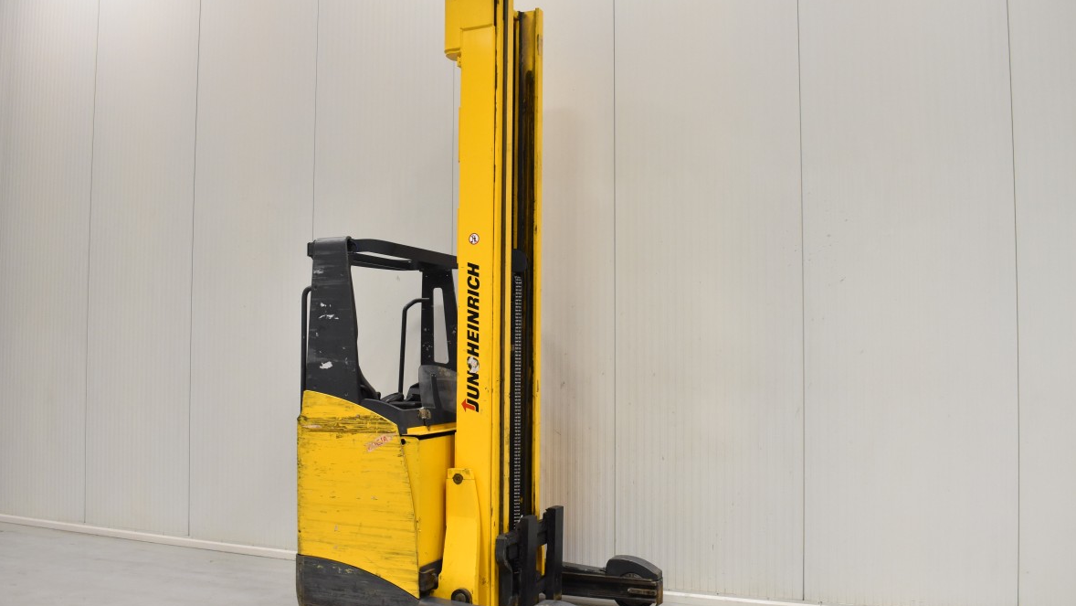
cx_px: 539
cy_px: 325
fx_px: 913
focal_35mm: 32
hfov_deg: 61.0
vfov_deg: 36.7
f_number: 6.3
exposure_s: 1/50
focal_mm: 20
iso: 1600
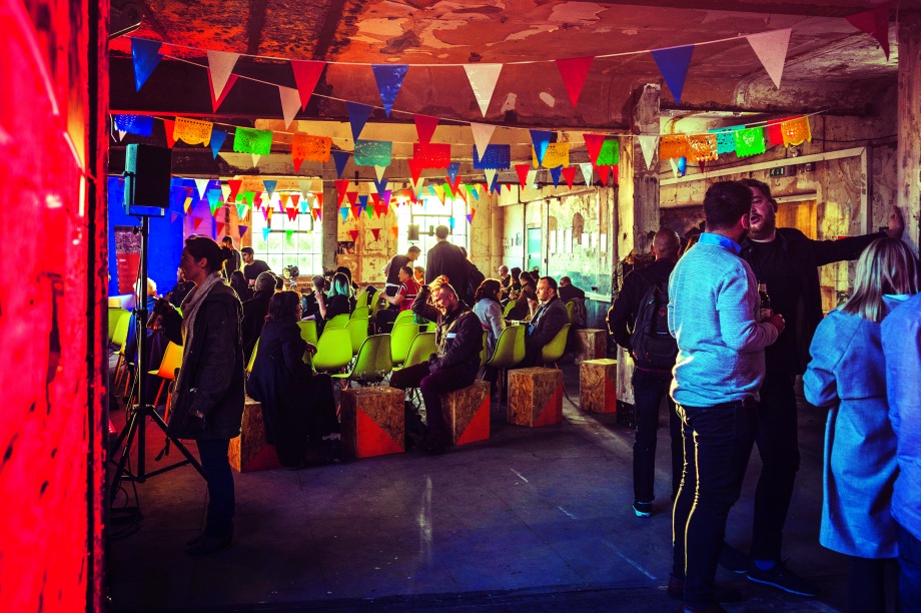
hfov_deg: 65.5
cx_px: 460
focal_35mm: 28
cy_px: 306
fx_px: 716
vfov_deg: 46.3
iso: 320
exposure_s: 1/60
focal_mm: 28
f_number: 4.5
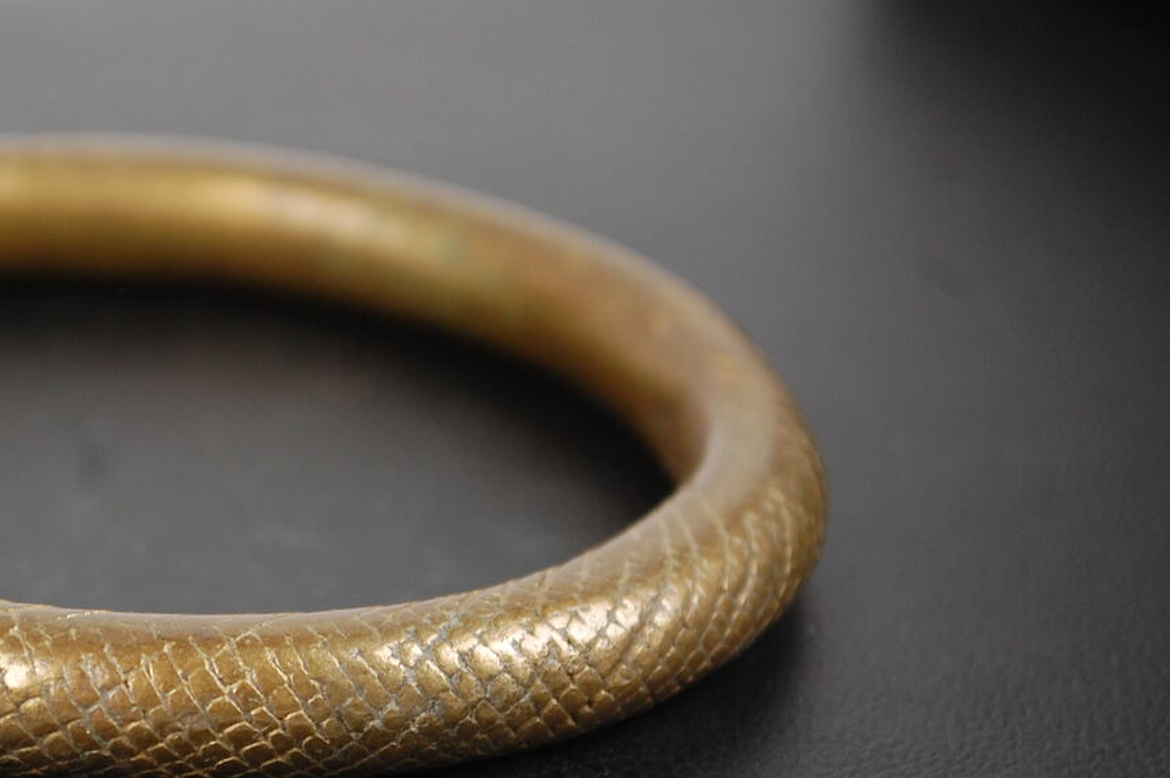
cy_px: 571
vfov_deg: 8.9
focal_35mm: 153
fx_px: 4966
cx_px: 113
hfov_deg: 13.3
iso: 360
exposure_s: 1/125
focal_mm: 55
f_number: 5.6
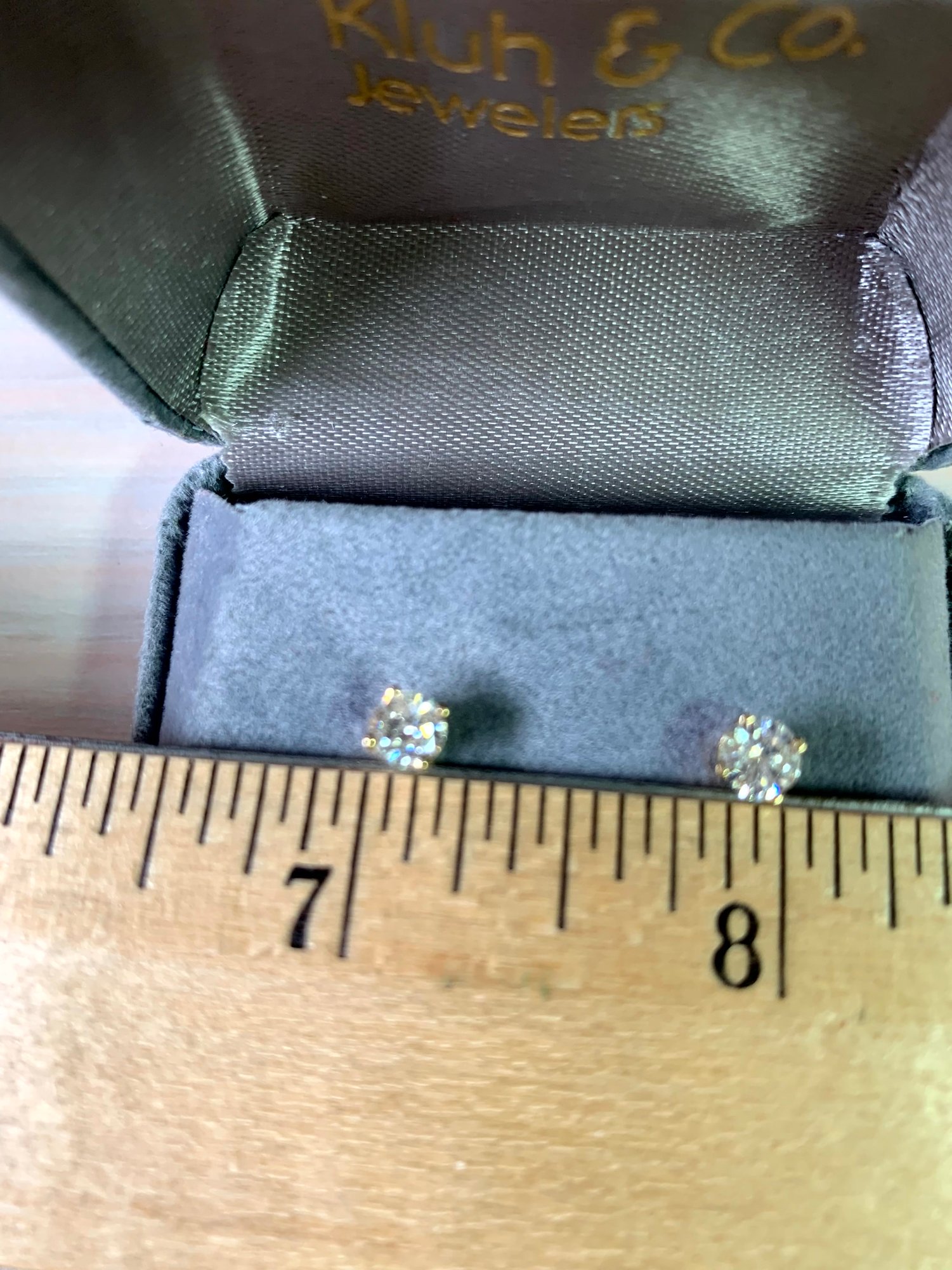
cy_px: 635
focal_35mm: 26
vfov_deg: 67.3
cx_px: 476
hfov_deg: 53.1
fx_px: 953
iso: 50
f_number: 1.8
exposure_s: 1/120
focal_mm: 4.25
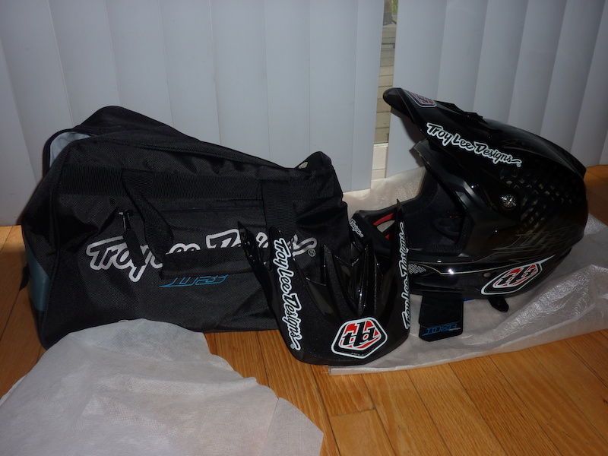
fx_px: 527
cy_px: 228
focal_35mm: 30
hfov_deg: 60.0
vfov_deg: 46.8
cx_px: 304
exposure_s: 1/30
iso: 80
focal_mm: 5
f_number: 3.4
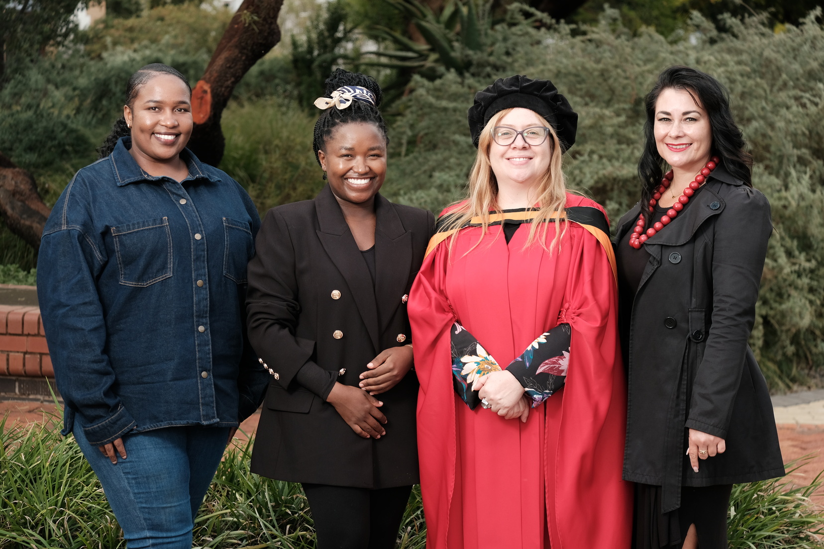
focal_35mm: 83
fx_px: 1900
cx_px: 412
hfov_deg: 24.5
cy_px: 274
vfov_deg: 16.5
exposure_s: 1/250
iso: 200
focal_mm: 55
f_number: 3.5
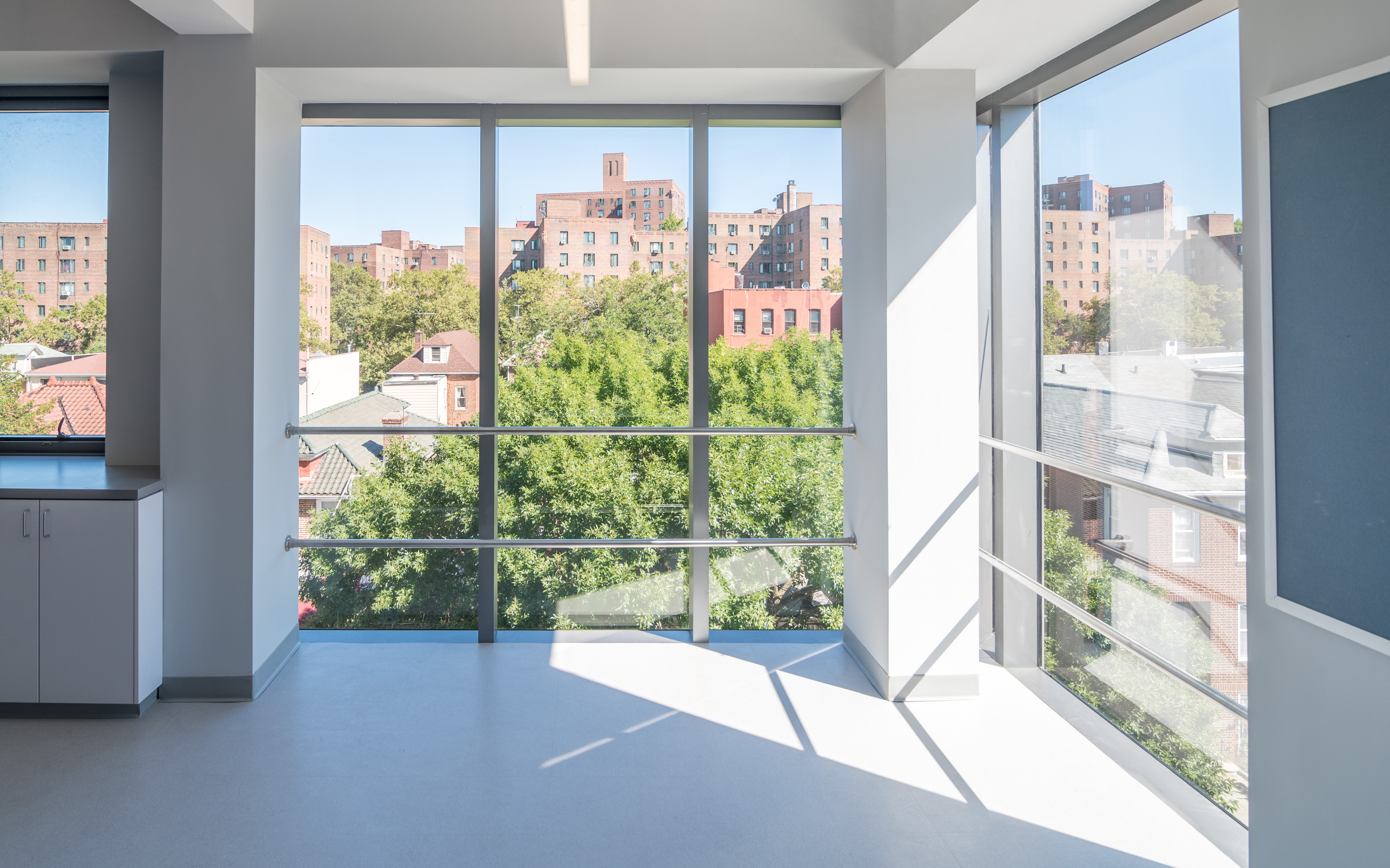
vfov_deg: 59.1
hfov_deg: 84.4
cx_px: 586
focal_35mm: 20
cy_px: 341
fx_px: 758
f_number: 8
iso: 200
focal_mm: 16
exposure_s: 1/400
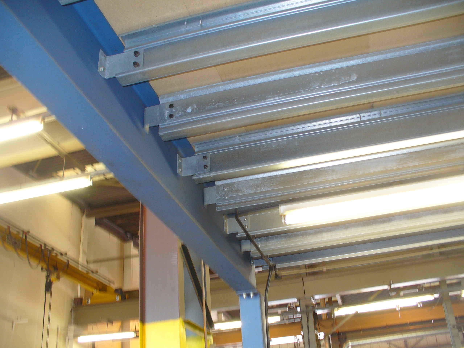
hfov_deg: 50.1
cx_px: 232
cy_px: 174
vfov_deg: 38.7
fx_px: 496
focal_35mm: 37
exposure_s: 1/8
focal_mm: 6.1
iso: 100
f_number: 2.8
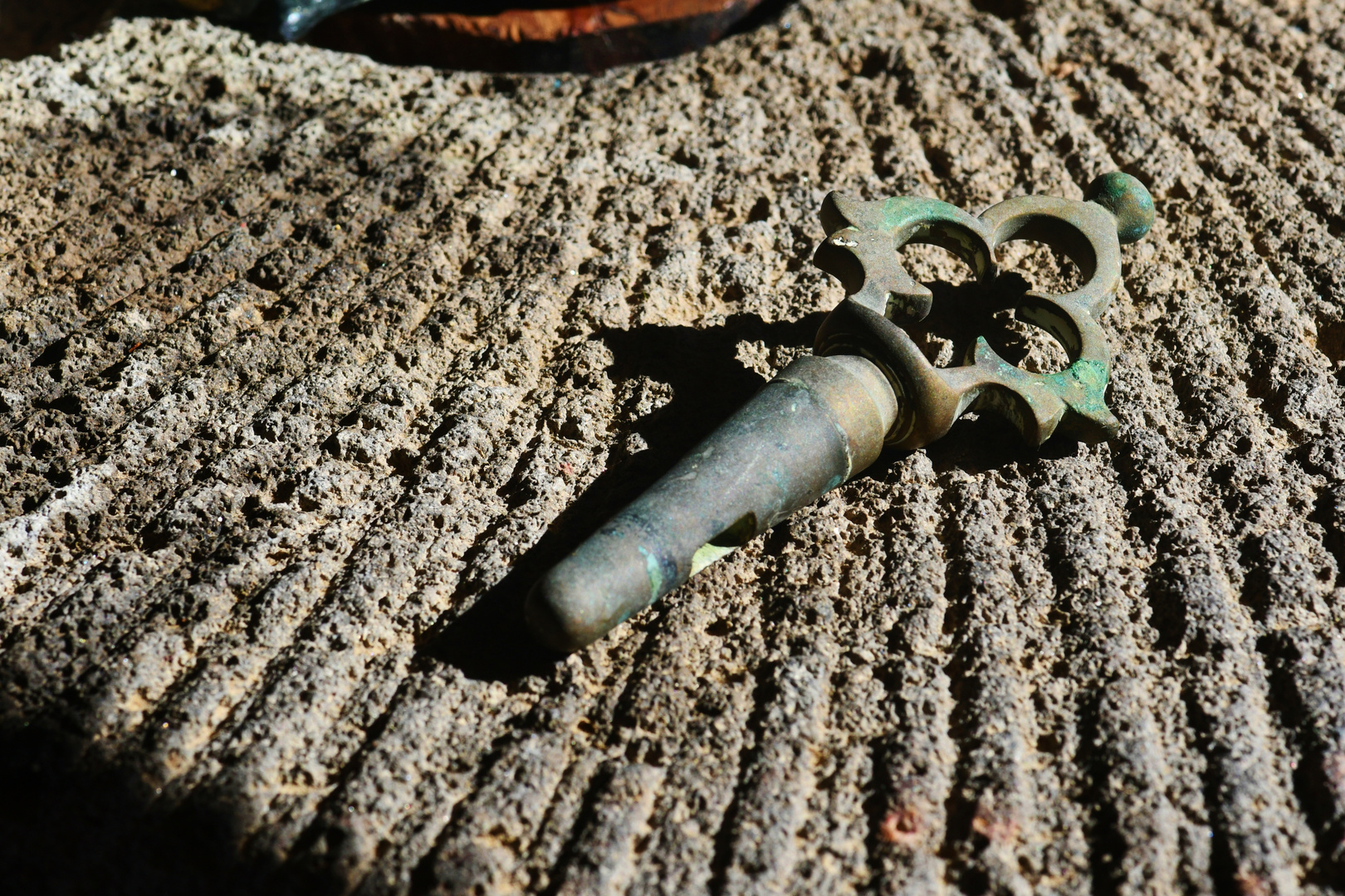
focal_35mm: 157
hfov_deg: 13.1
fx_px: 5865
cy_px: 448
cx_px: 672
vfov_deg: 8.7
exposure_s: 1/400
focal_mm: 105
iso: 450
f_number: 11
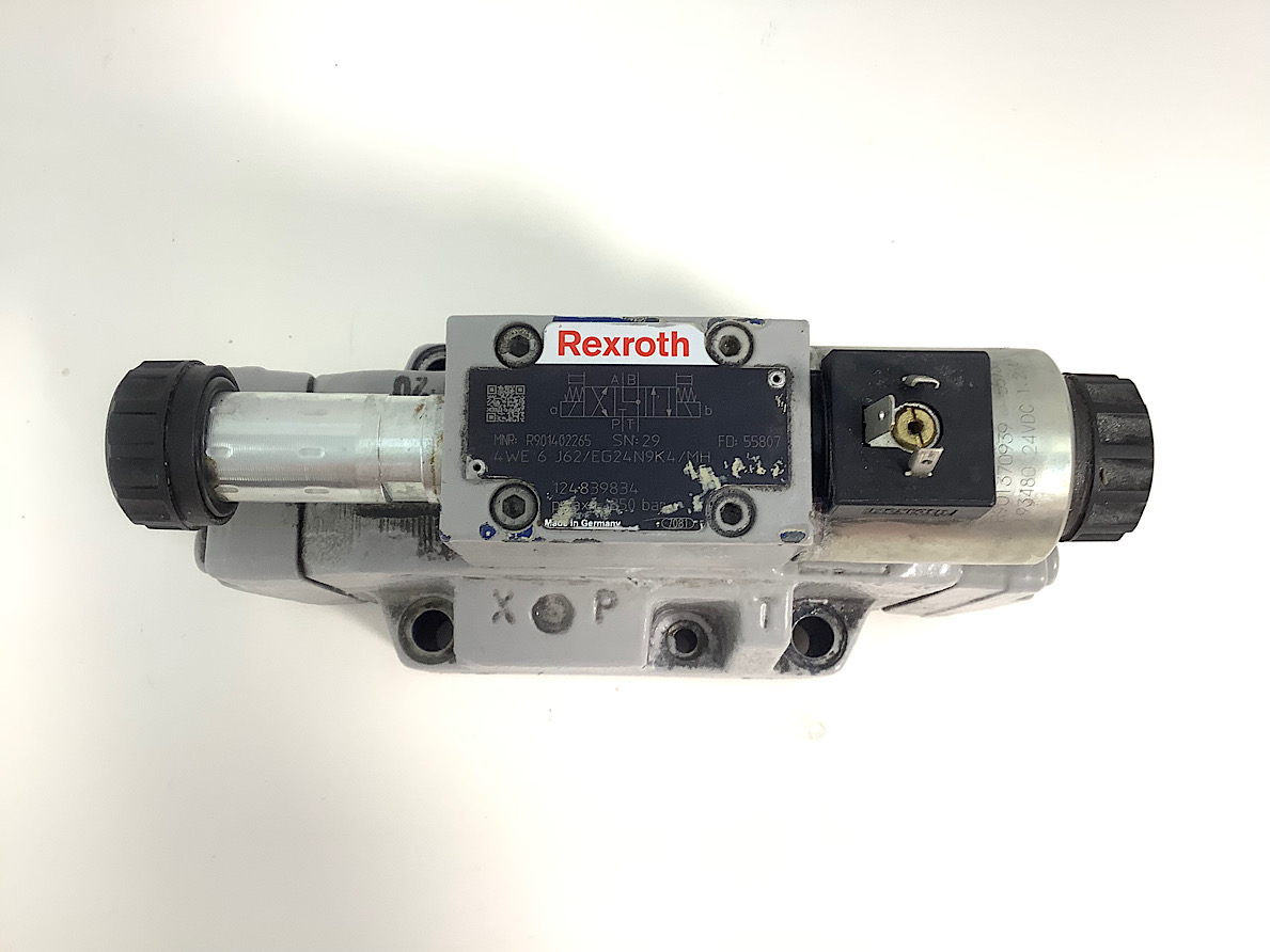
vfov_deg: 45.4
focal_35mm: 31
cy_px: 476
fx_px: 1137
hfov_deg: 58.3
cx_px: 635
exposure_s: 1/50
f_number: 2.4
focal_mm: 3.3
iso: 50
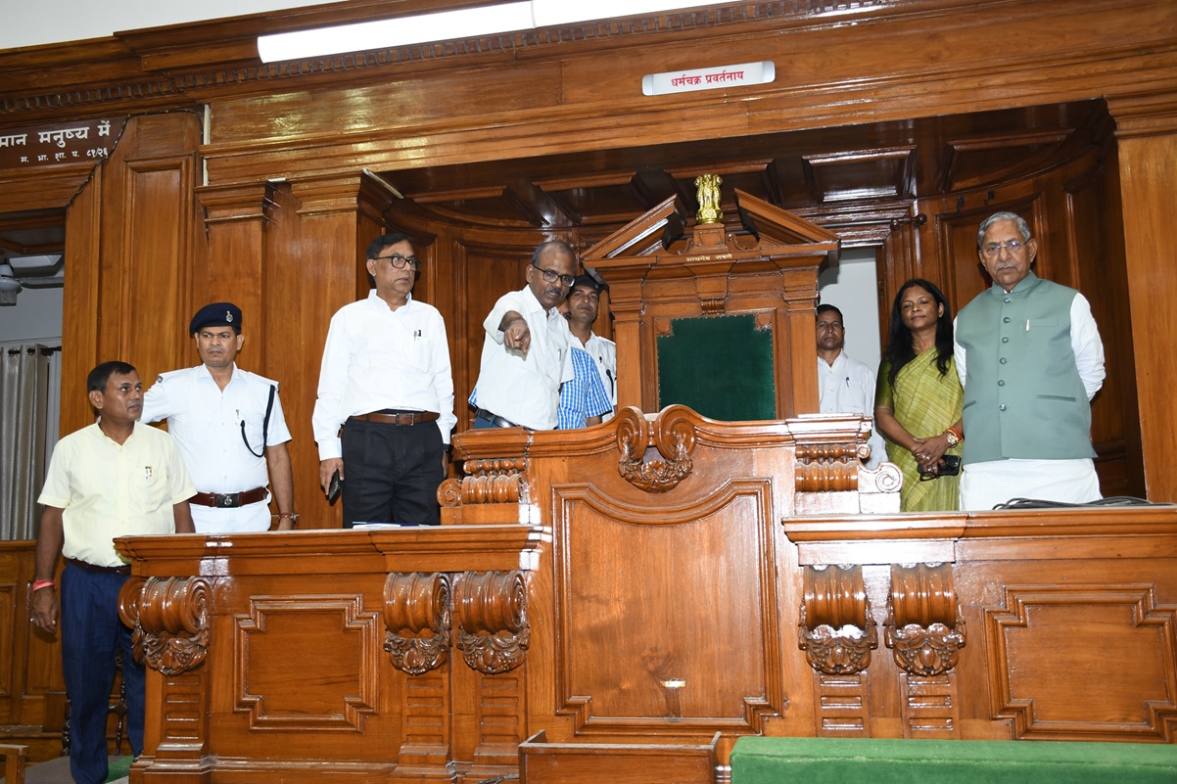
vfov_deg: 38.9
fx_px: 1111
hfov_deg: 55.8
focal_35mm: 34
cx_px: 588
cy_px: 392
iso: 500
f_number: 4.5
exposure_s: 1/160
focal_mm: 23
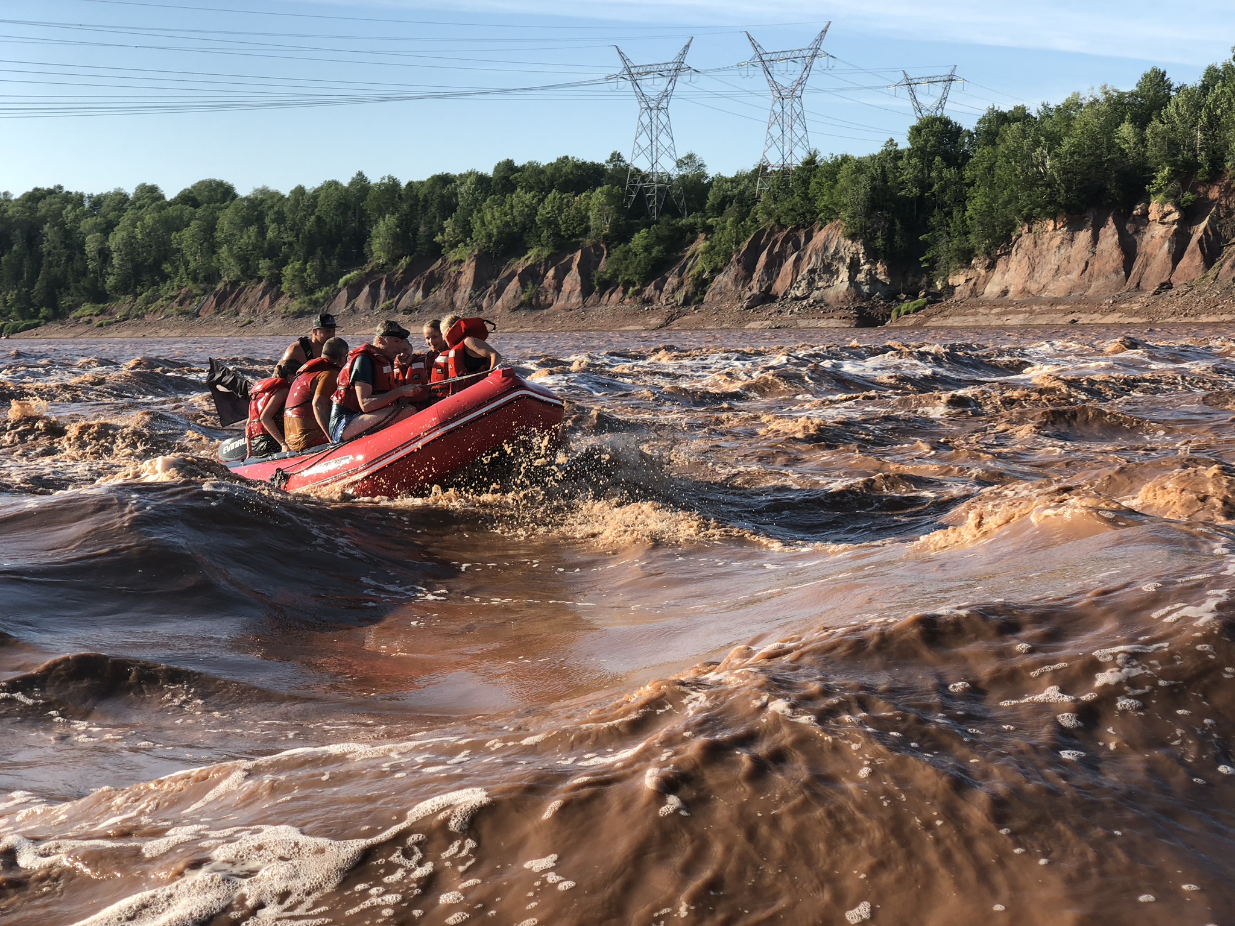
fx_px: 1855
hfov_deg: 36.8
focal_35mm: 52
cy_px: 463
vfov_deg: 28.0
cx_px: 618
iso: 16
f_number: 2.4
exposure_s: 1/489
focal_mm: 6
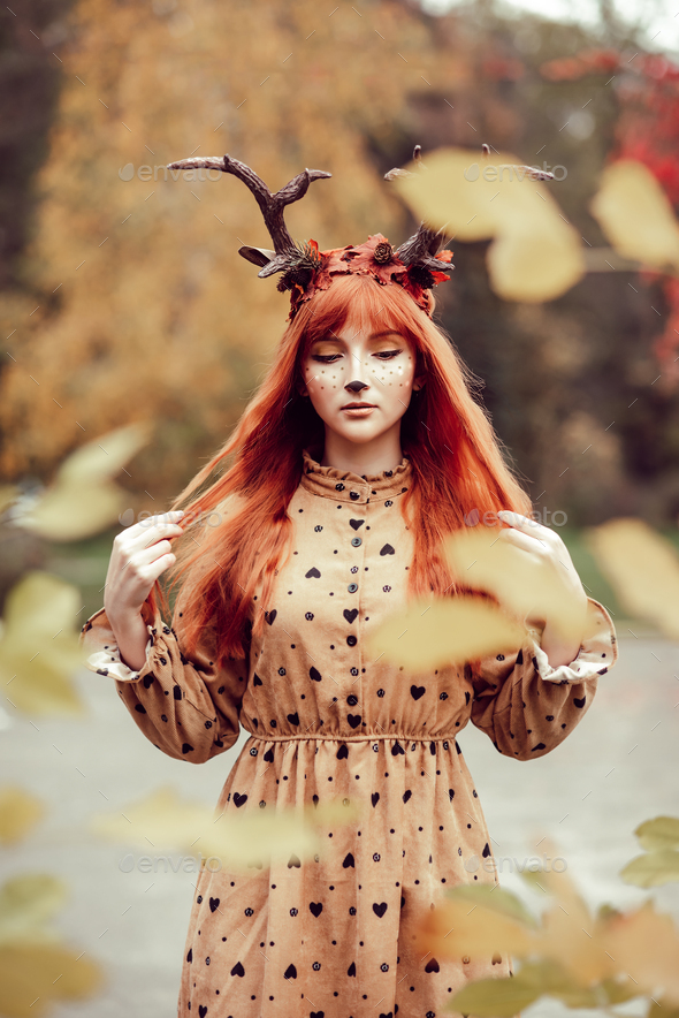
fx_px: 2403
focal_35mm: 85
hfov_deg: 16.1
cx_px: 340
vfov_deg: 23.9
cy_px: 509
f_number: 2.5
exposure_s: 1/1250
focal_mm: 85
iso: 500
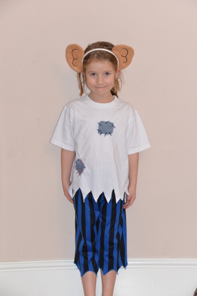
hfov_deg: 14.0
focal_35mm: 98
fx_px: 804
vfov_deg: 20.8
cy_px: 148
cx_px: 98
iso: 5000
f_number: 8
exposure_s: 1/125
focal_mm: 98
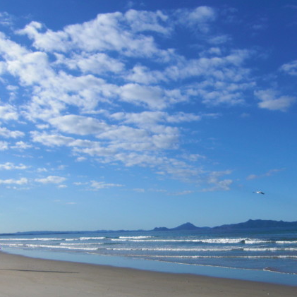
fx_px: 456
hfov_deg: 35.5
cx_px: 212
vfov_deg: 35.7
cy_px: 196
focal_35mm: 47
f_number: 7
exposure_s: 1/320
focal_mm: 4.9
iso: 50
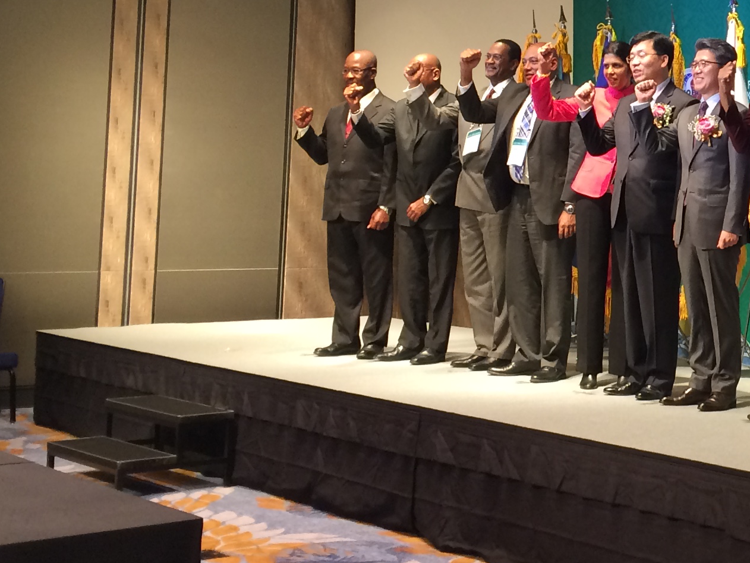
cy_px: 90
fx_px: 1625
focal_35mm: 75
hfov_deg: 24.3
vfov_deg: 19.4
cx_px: 822
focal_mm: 4.15
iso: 100
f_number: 2.2
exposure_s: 1/30
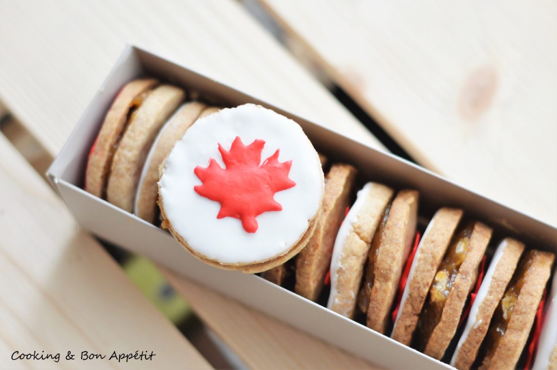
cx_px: 278
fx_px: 1159
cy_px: 185
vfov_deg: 18.1
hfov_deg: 27.0
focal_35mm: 75
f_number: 2.5
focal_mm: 50
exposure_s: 1/25
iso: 400
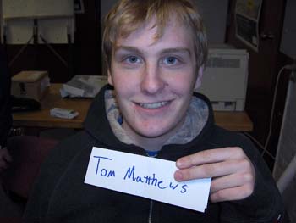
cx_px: 148
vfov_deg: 36.9
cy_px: 112
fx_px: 334
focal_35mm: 39
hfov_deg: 47.8
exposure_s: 1/60
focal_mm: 8
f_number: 2.8
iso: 100
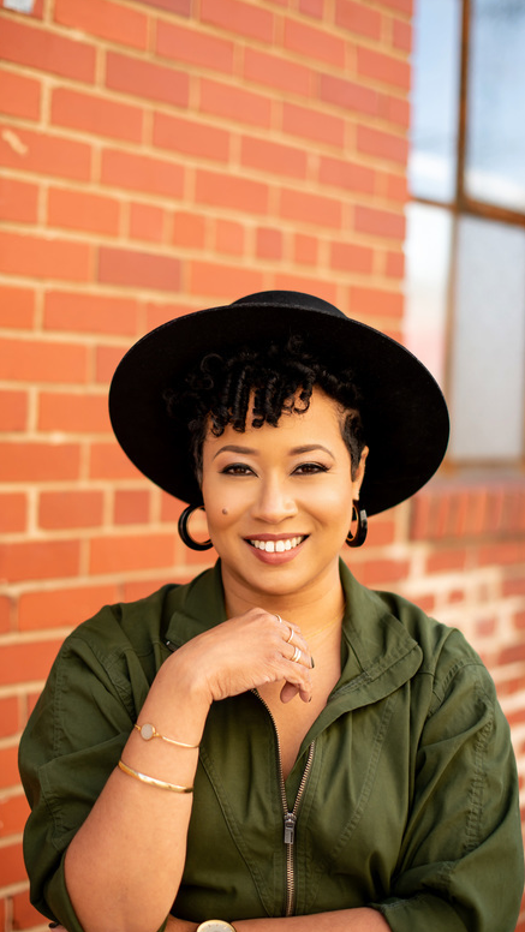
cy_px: 477
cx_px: 244
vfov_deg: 33.3
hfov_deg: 19.1
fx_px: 1558
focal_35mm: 63
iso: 250
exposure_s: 1/1250
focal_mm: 50
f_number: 2
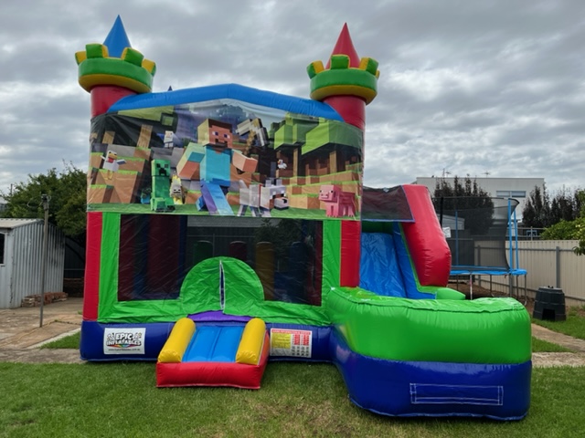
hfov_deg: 67.3
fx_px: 439
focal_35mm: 26
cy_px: 219
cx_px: 292
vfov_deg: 53.1
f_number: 1.6
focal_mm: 5.1
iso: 50
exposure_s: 1/4651
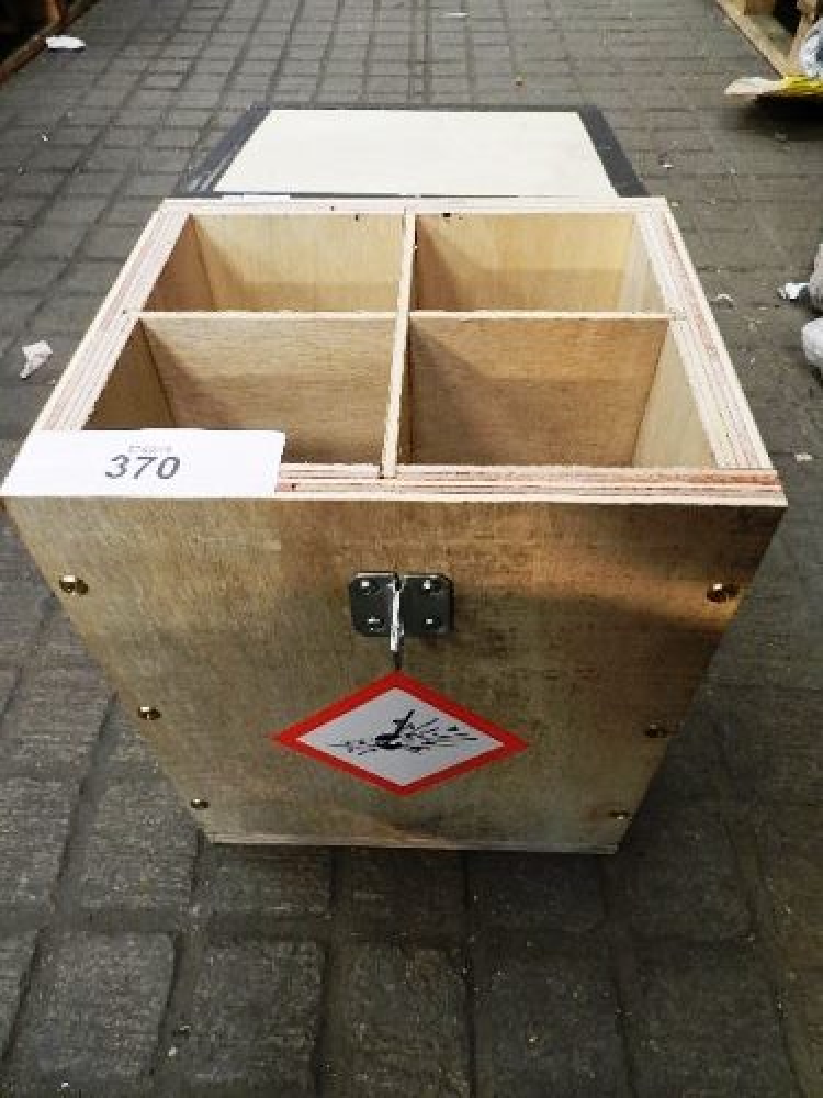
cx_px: 412
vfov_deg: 73.9
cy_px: 549
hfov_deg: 58.9
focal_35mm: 23
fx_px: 729
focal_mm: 4
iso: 250
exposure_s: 1/30
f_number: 3.4
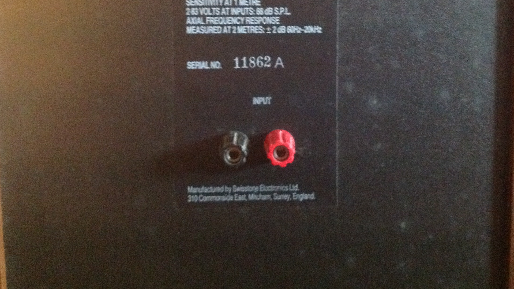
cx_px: 272
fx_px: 613
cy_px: 72
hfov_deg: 45.4
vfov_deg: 26.2
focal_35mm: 45
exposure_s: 1/15
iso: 800
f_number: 2.4
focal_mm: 4.28
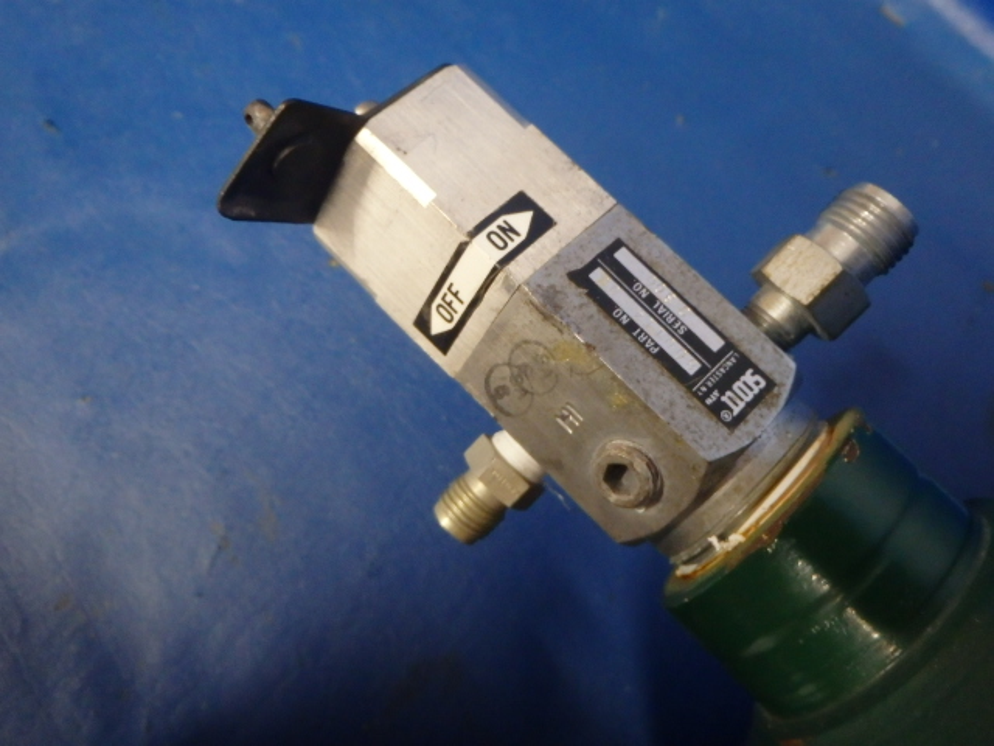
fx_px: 804
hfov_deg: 63.4
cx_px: 497
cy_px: 373
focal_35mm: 28
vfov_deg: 49.7
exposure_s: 1/20
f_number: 3.9
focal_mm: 5
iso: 800
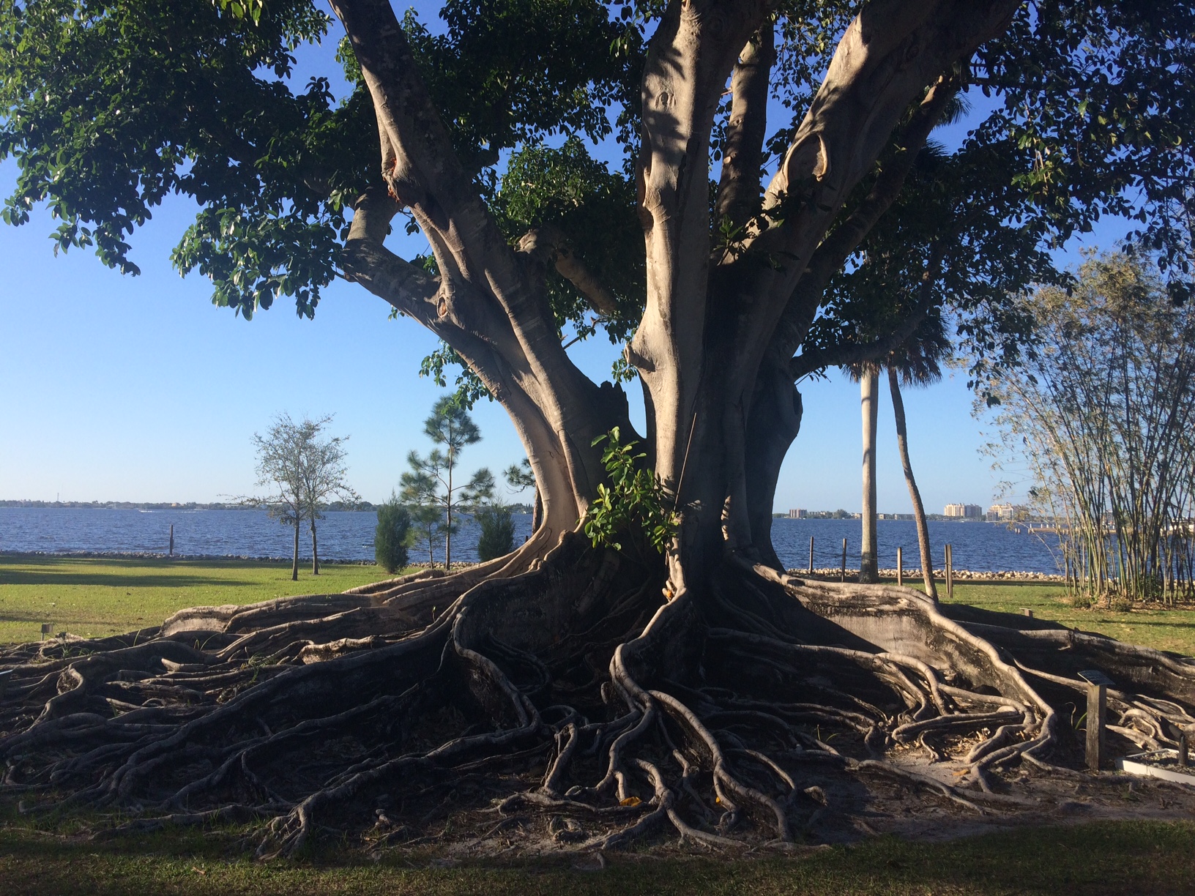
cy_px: 448
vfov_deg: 48.2
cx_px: 598
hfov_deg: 61.7
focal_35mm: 29
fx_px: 1001
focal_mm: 4.15
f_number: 2.2
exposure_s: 1/1325
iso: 32
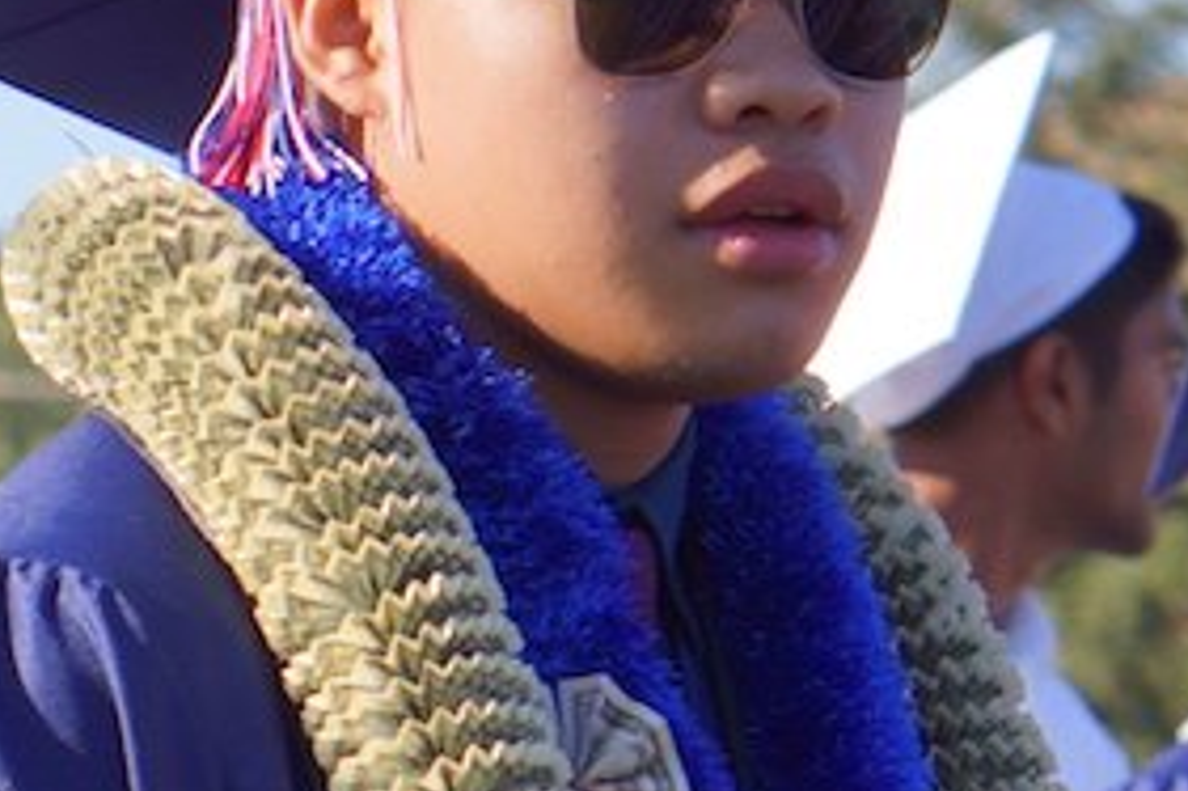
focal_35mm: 382
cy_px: 1005
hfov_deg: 5.4
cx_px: -579
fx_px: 12598
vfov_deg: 3.6
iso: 100
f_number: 5
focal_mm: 58
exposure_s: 1/400
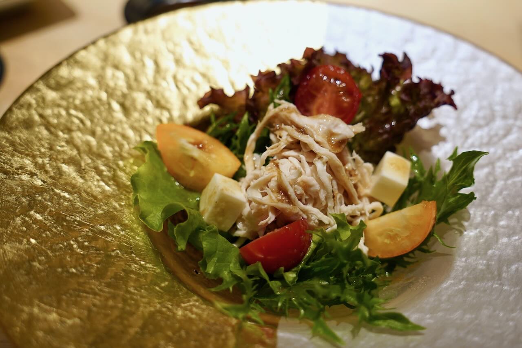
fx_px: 557
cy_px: 174
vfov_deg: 34.7
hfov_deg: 50.2
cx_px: 261
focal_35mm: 38
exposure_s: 1/40
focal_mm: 25.6
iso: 250
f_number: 2.8
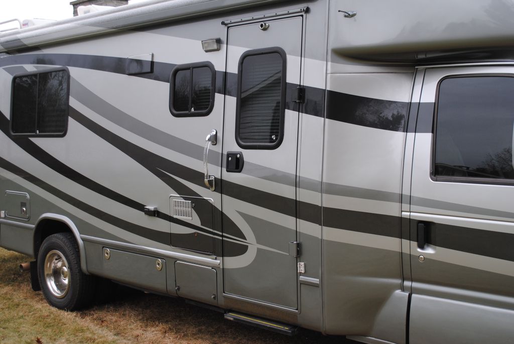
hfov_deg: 43.6
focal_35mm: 45
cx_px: 257
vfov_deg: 29.9
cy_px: 172
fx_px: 643
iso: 200
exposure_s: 1/125
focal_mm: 30
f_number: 5.6
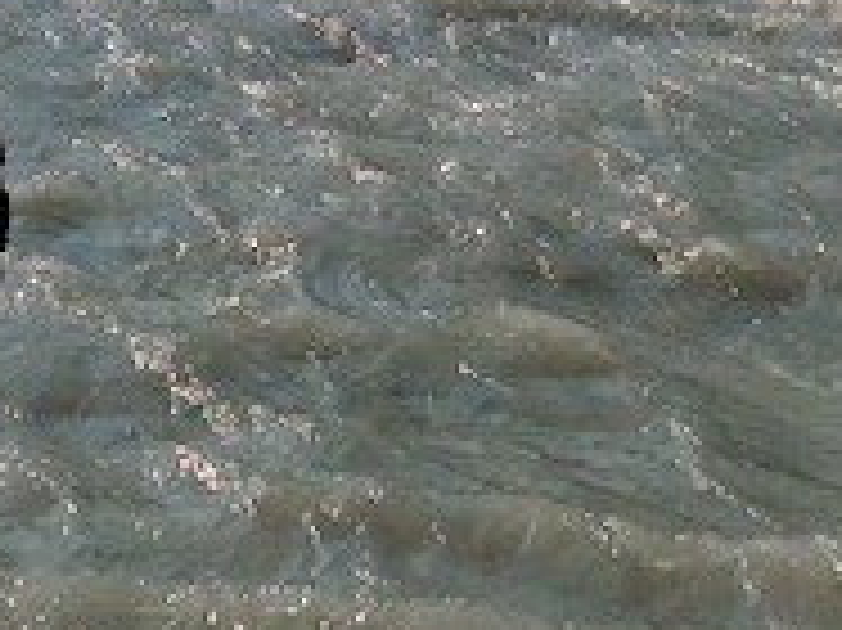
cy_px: -140
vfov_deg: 14.8
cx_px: 18
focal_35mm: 96
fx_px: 2334
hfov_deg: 19.9
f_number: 1.8
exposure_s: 1/3472
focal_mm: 3.99
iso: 20
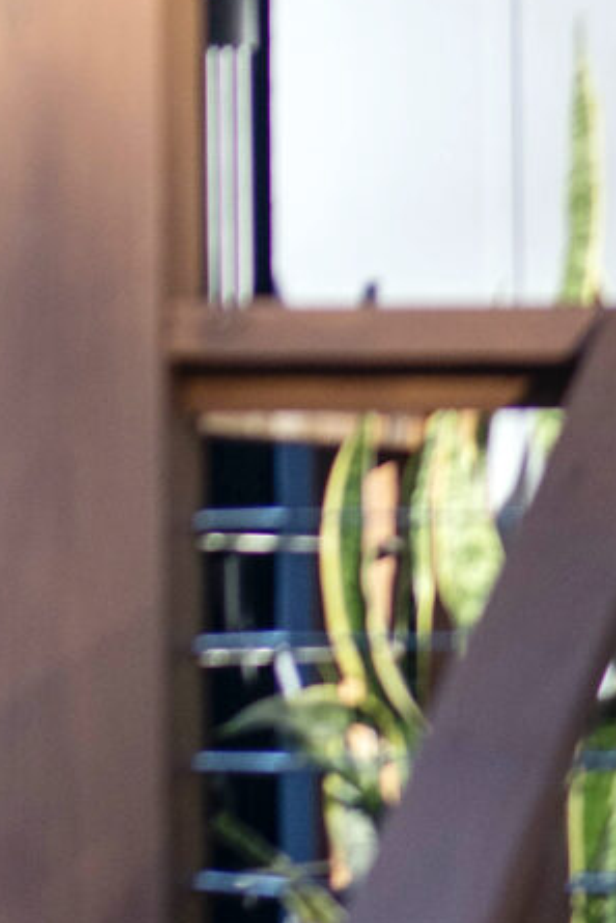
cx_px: -791
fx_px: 15489
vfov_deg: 3.4
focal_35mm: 604
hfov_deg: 2.3
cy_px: -660
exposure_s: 1/500
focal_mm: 105
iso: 400
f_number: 4
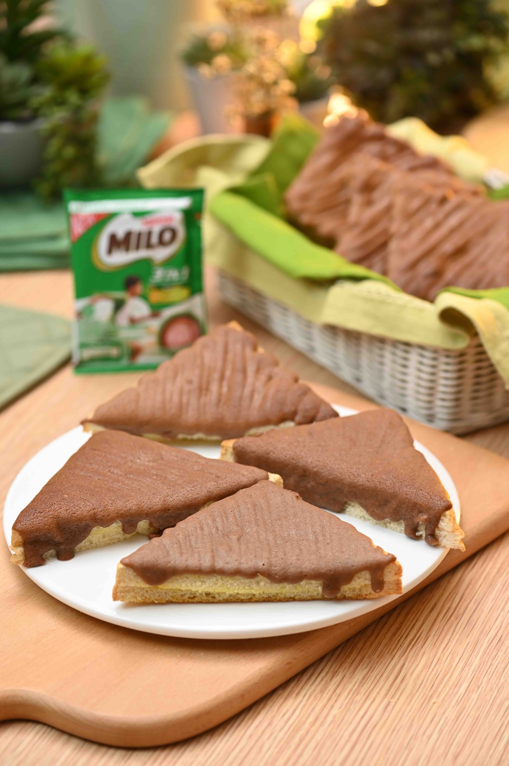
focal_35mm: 105
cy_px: 383
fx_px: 2230
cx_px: 254
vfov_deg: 19.5
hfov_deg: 13.0
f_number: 5
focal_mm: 105
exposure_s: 1/100
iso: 500
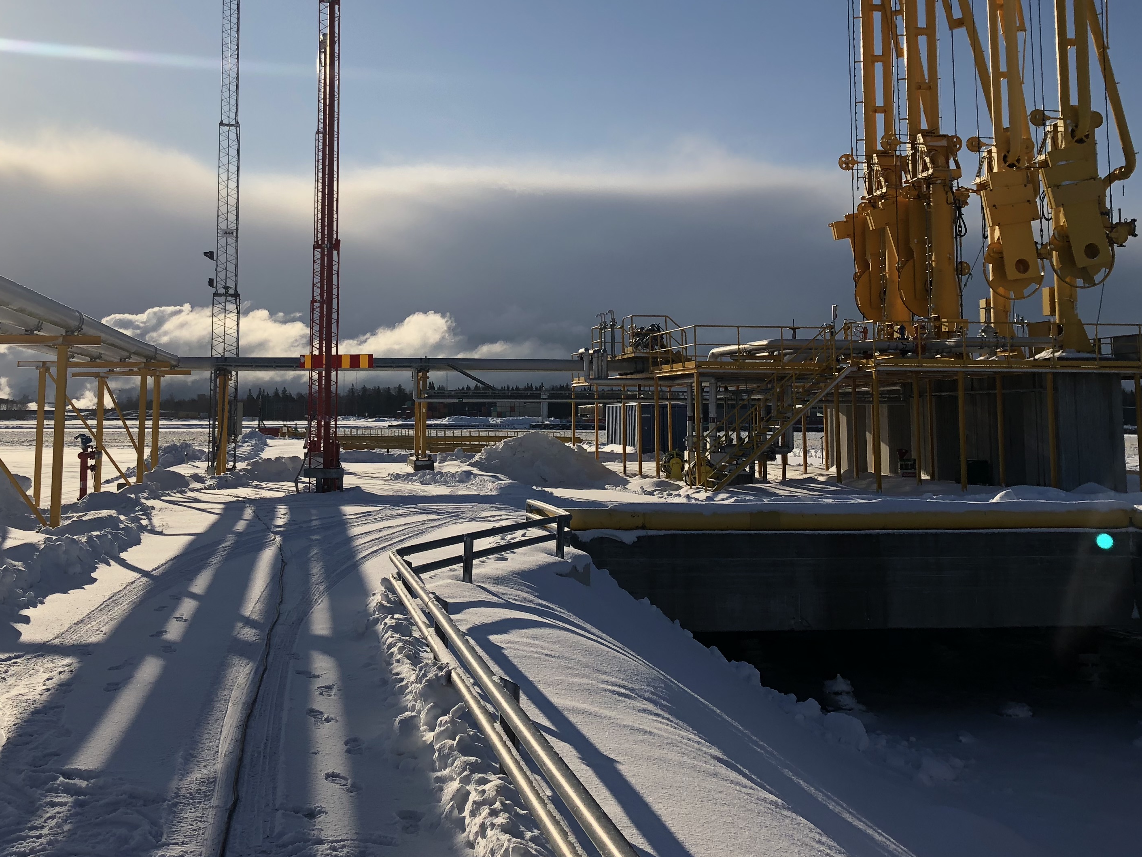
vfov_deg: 35.5
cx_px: 462
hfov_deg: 46.6
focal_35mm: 40
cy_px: 272
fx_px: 1320
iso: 25
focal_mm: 3.99
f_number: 1.8
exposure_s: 1/6024
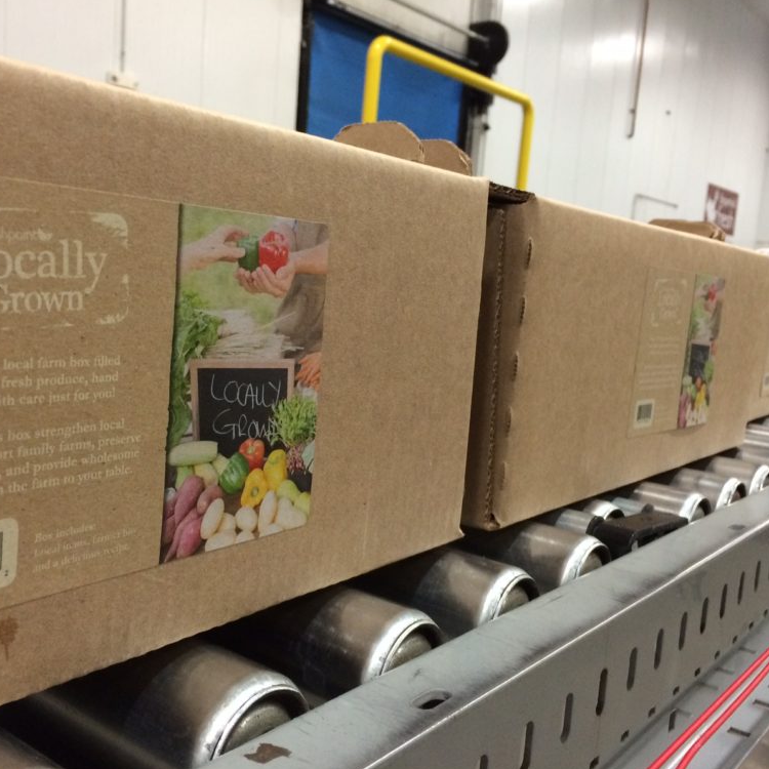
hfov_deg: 47.2
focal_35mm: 35
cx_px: 348
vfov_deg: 47.2
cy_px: 389
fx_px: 880
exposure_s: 1/30
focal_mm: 4.15
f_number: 2.2
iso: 160
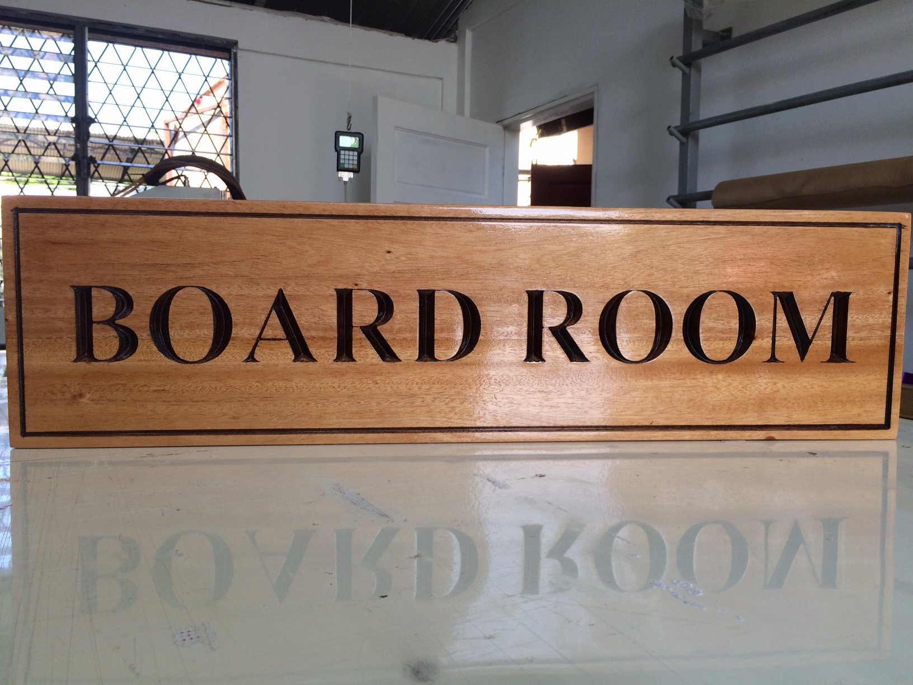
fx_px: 765
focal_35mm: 29
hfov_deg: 61.7
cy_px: 342
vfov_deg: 48.2
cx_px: 456
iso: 32
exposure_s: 1/215
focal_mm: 4.15
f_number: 2.2
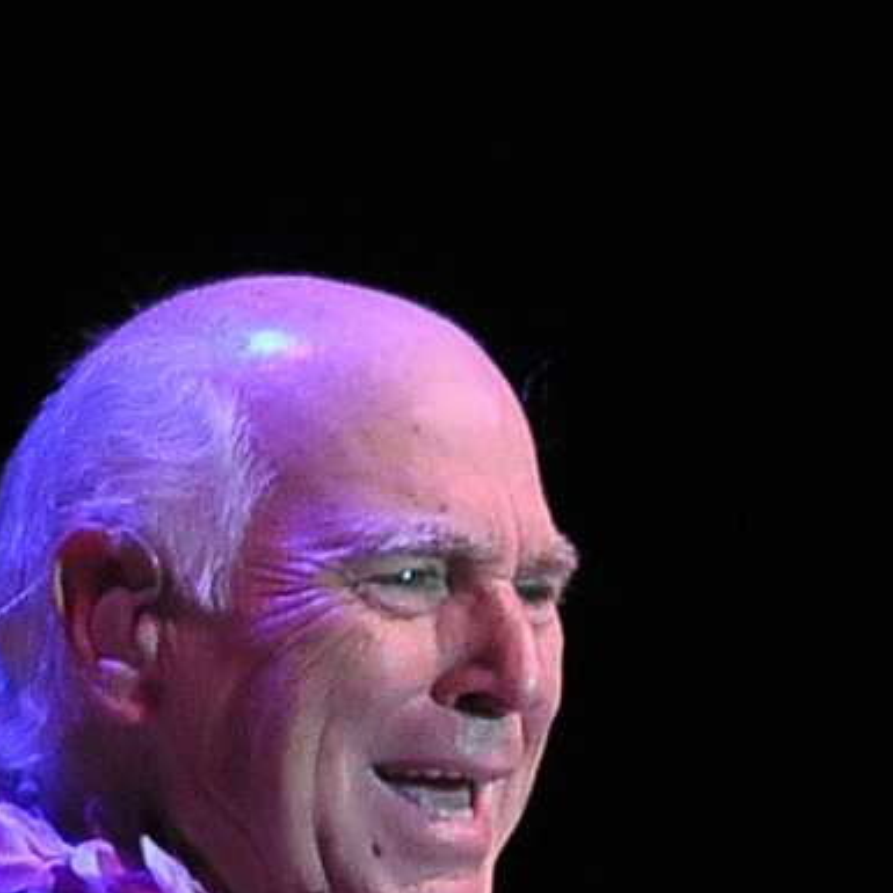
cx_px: 752
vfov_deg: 1.4
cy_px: 1478
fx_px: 35578
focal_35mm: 1219
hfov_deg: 1.4
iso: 1600
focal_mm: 180
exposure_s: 1/500
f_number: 3.5
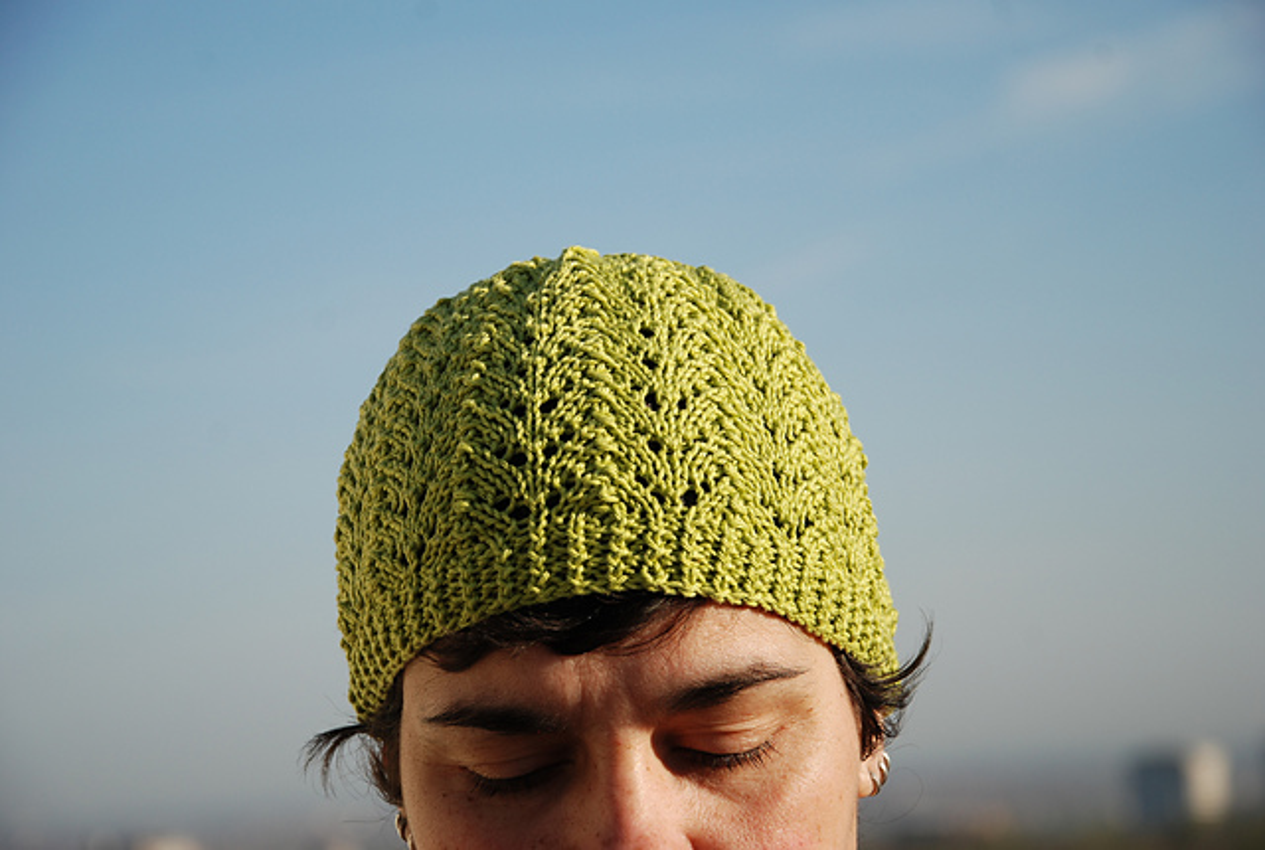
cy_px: 425
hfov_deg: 17.0
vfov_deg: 11.5
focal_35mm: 120
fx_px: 4226
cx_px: 632
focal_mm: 80
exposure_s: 1/500
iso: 125
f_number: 5.6
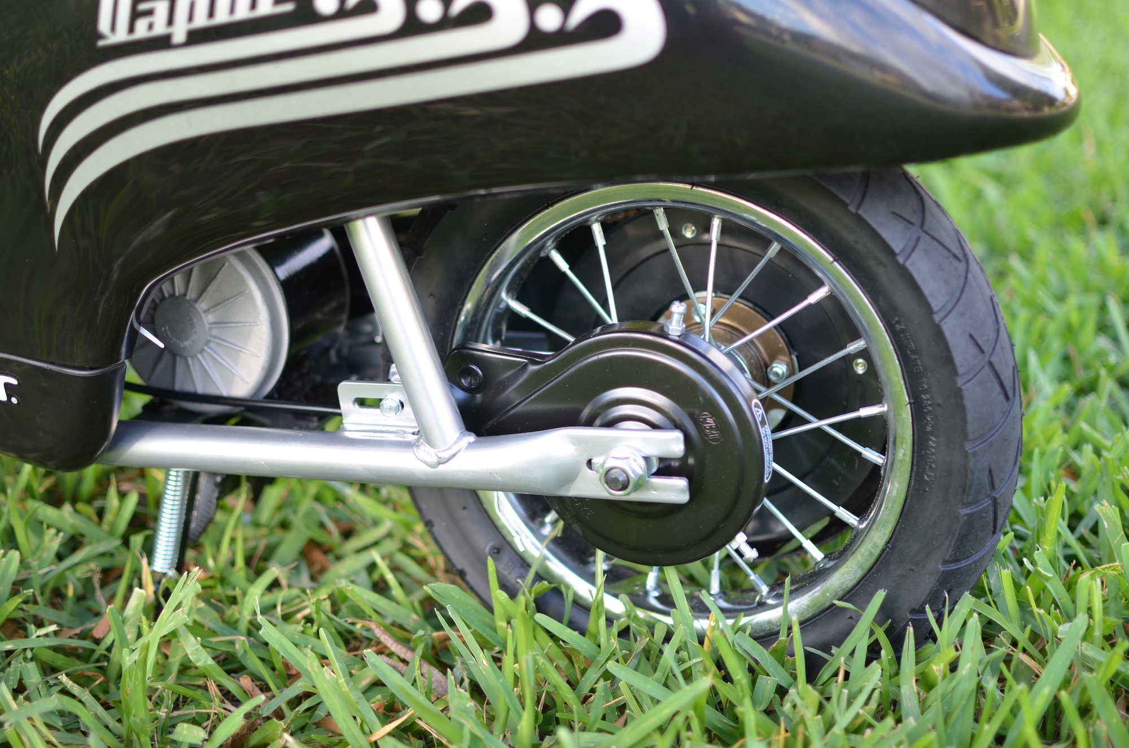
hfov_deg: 37.9
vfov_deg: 25.6
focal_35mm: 52
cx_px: 564
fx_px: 1643
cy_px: 374
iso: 100
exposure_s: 1/160
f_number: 1.8
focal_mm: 35
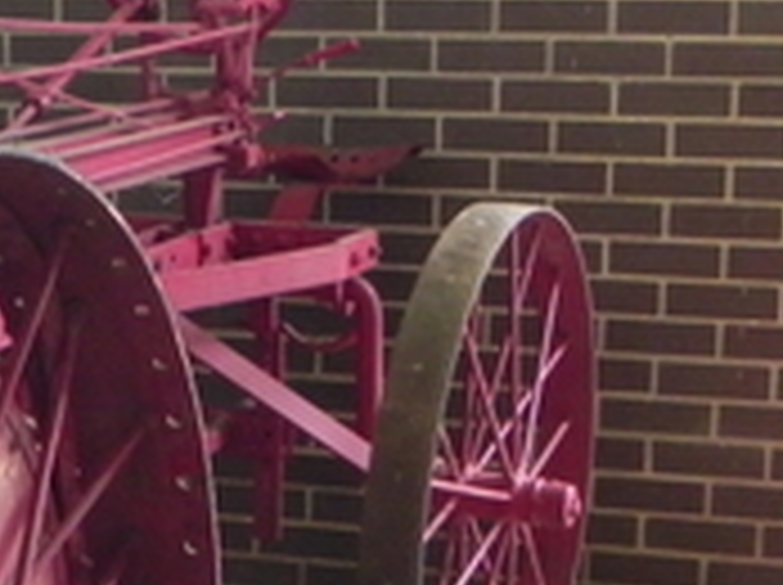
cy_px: 356
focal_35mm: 103
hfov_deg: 17.7
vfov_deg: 14.3
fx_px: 2327
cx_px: -270
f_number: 3.5
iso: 400
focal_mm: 4.6
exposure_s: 1/28.1
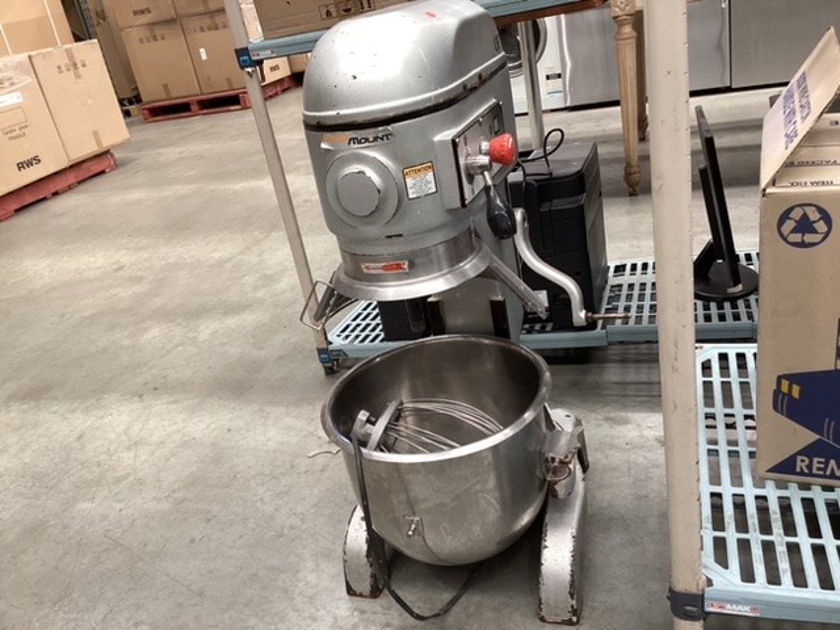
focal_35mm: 31
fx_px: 752
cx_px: 420
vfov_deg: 45.4
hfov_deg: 58.4
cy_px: 315
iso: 125
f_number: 2.4
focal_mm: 3.3
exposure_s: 1/50
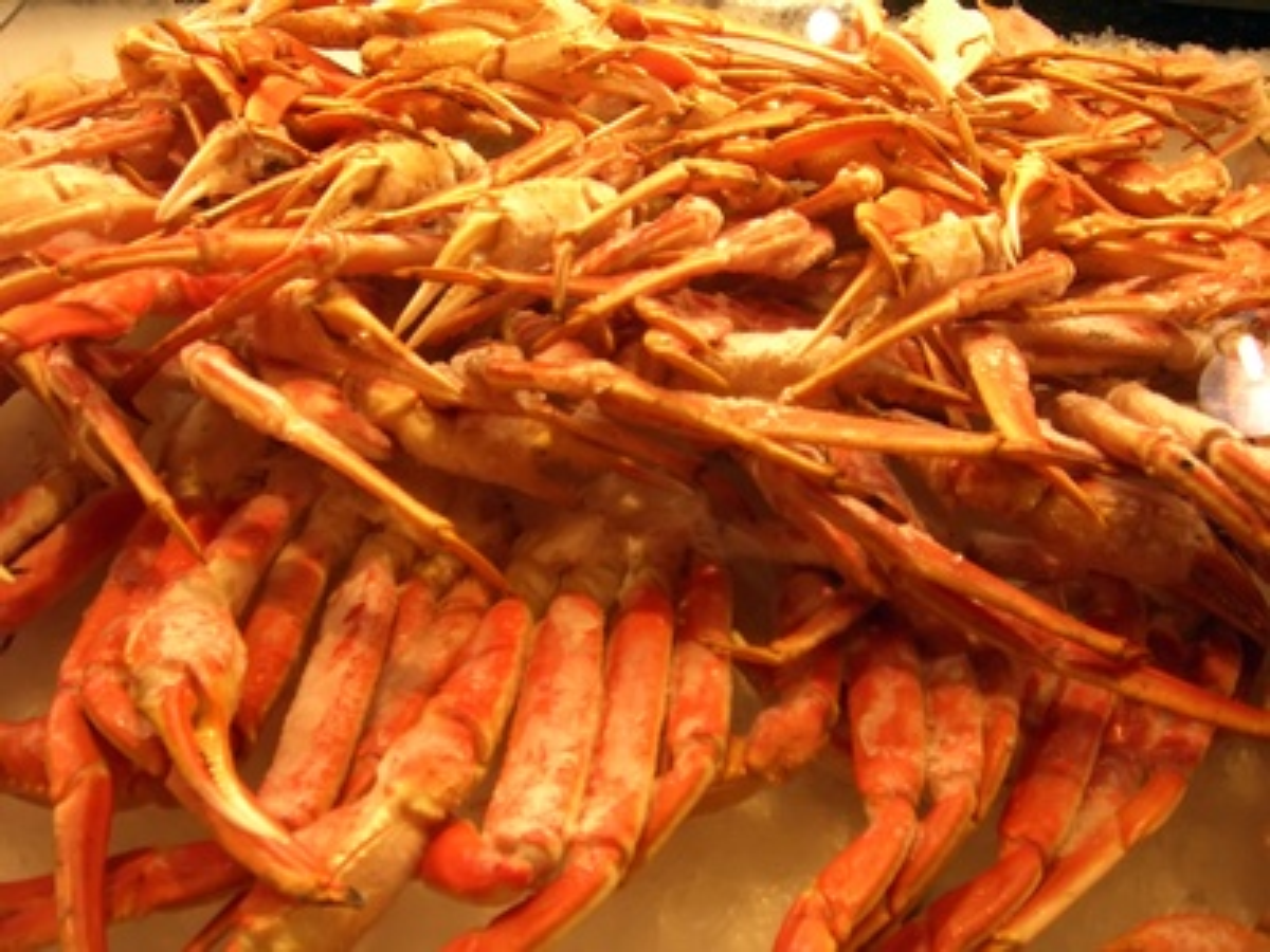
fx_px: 1247
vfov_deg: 41.8
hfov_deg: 54.0
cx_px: 635
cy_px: 476
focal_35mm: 34
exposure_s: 1/126
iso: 200
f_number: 2.9
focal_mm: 5.7
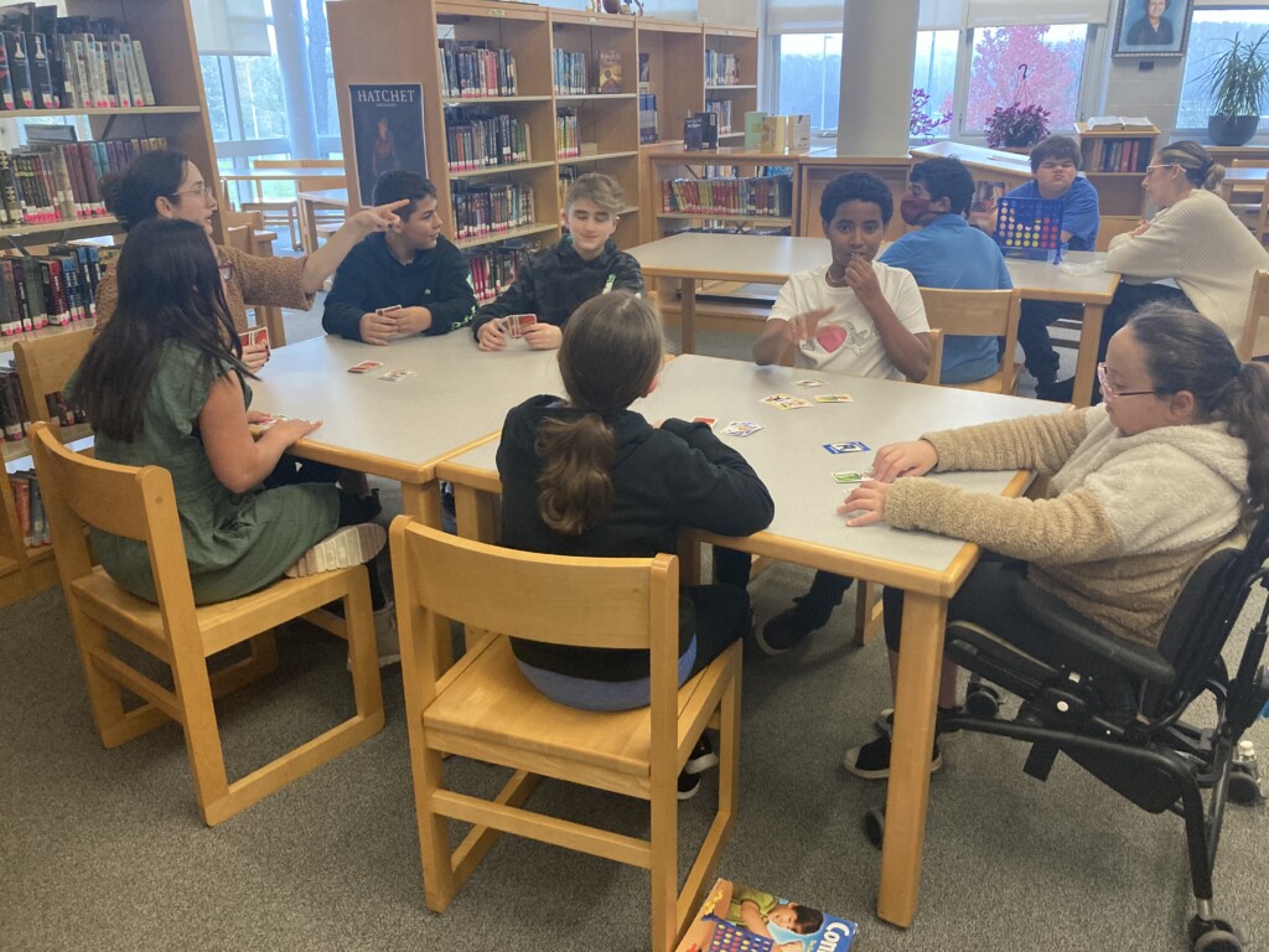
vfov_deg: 49.7
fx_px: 1026
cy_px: 476
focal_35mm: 28
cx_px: 634
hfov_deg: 63.4
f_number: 1.8
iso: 320
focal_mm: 3.99
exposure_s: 1/60
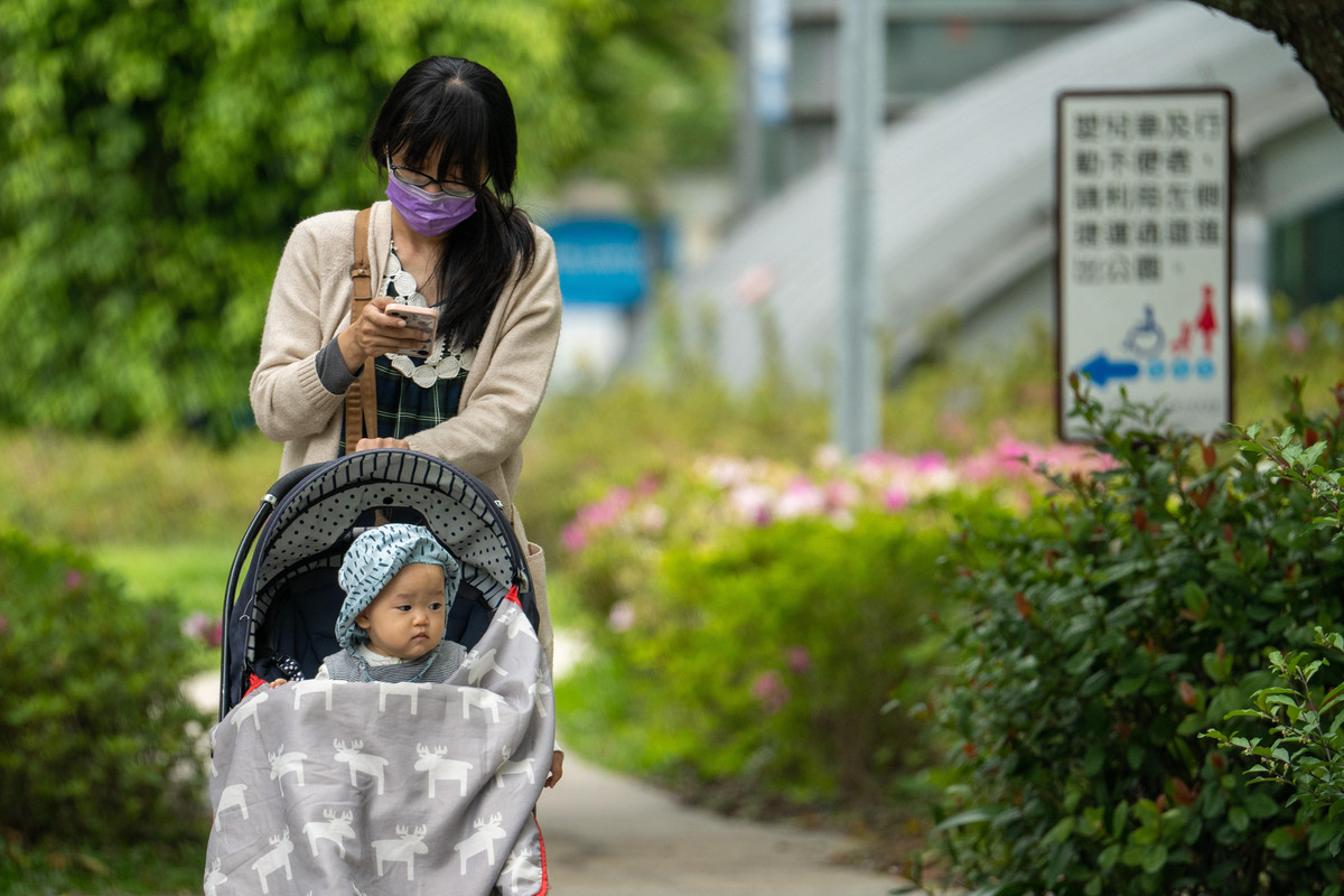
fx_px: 18665
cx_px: 672
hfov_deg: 4.1
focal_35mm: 500
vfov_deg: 2.7
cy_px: 448
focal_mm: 500
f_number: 6.7
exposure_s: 1/500
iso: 800
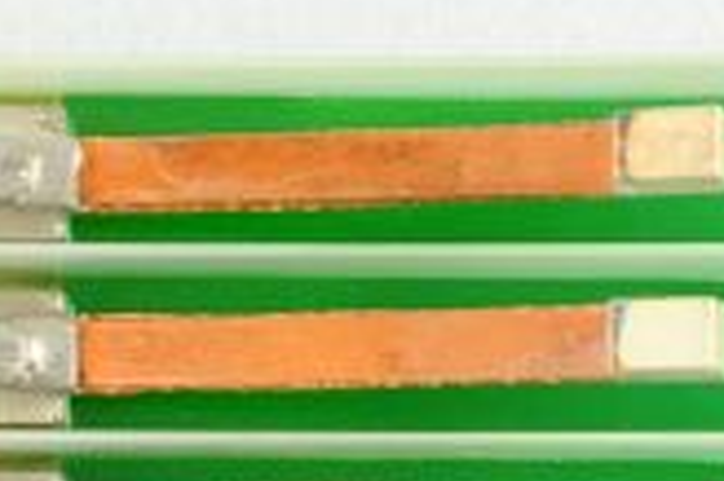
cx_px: -93
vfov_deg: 4.8
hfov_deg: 7.2
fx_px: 5746
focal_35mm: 286
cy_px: 739
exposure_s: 1/100
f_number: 6.3
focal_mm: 78
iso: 800
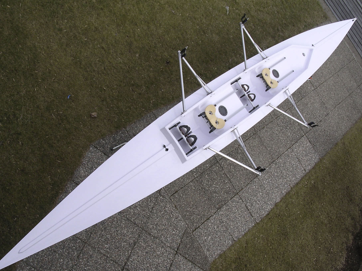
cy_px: 148
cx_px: 175
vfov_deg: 34.3
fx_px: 439
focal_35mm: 42
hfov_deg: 44.8
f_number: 5.6
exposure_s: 1/243
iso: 100
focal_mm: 5.8
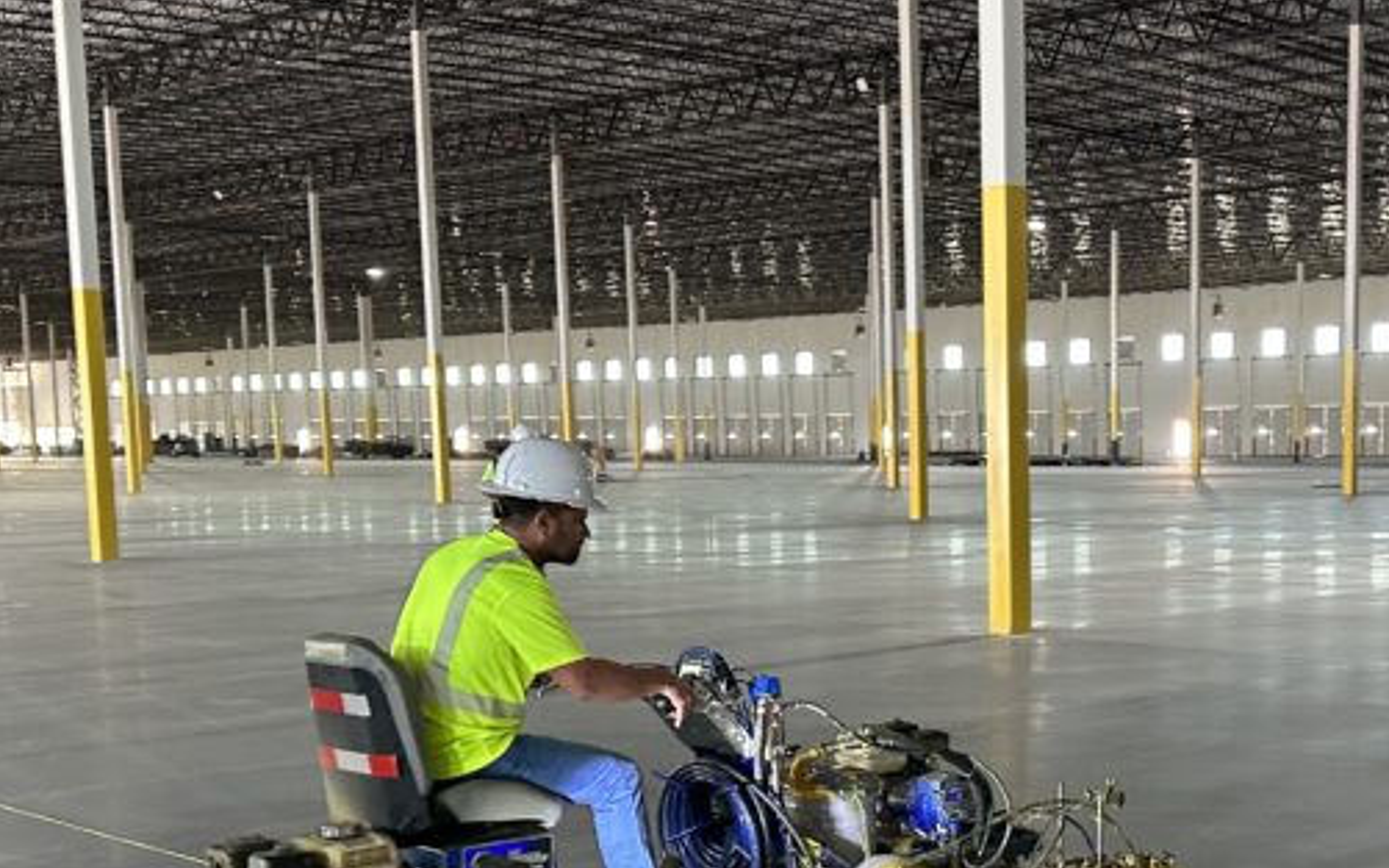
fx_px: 1968
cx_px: 1059
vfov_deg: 24.5
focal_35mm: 52
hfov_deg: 37.8
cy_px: 693
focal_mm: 6.86
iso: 250
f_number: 1.78
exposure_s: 1/60
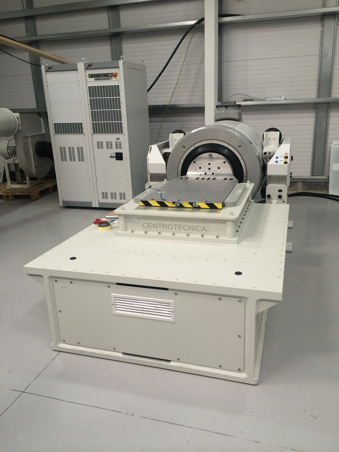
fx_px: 392
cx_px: 170
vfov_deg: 60.0
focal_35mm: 30
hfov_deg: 46.8
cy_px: 226
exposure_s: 1/40
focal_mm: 4.12
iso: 40
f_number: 2.2
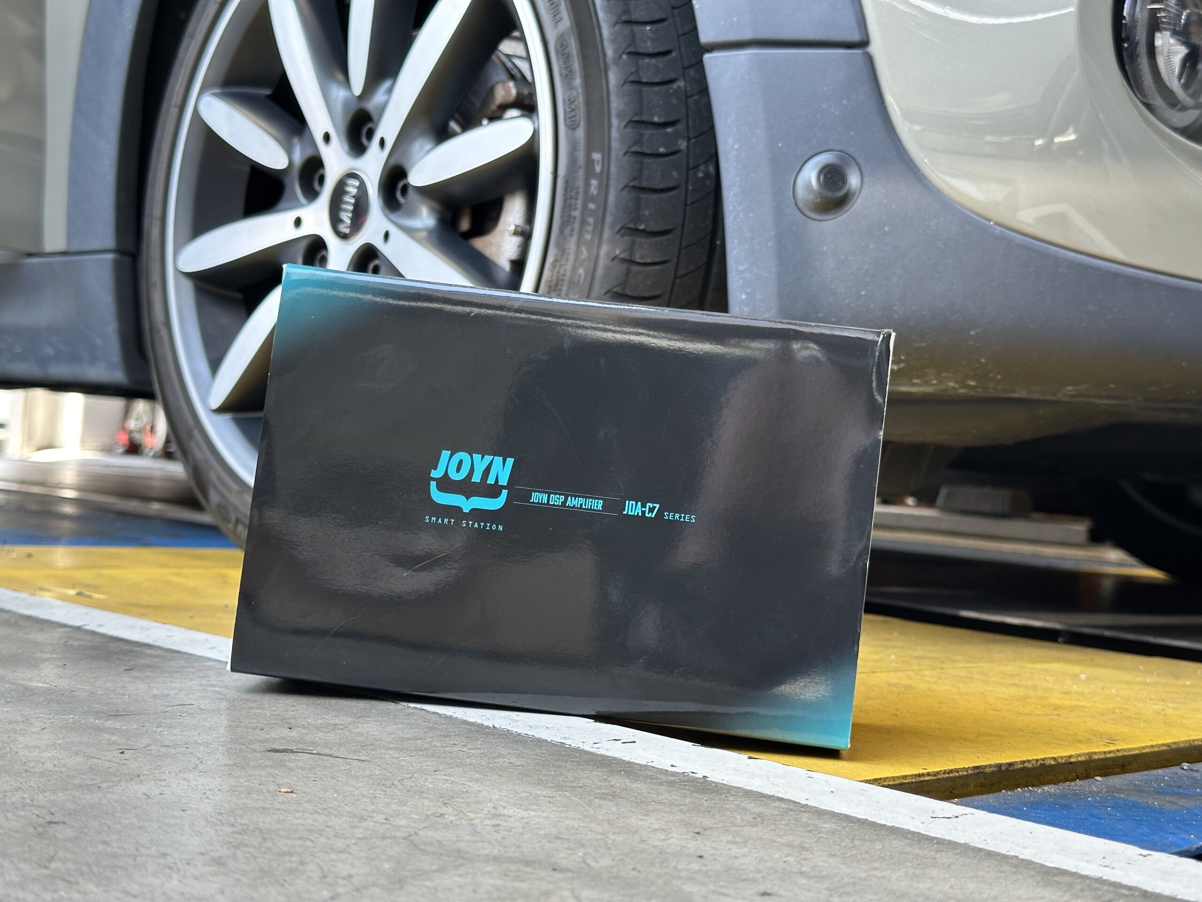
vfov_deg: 30.3
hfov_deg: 39.7
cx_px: 601
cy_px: 451
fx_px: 1667
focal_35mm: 48
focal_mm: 6.86
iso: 64
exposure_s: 1/120
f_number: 1.78
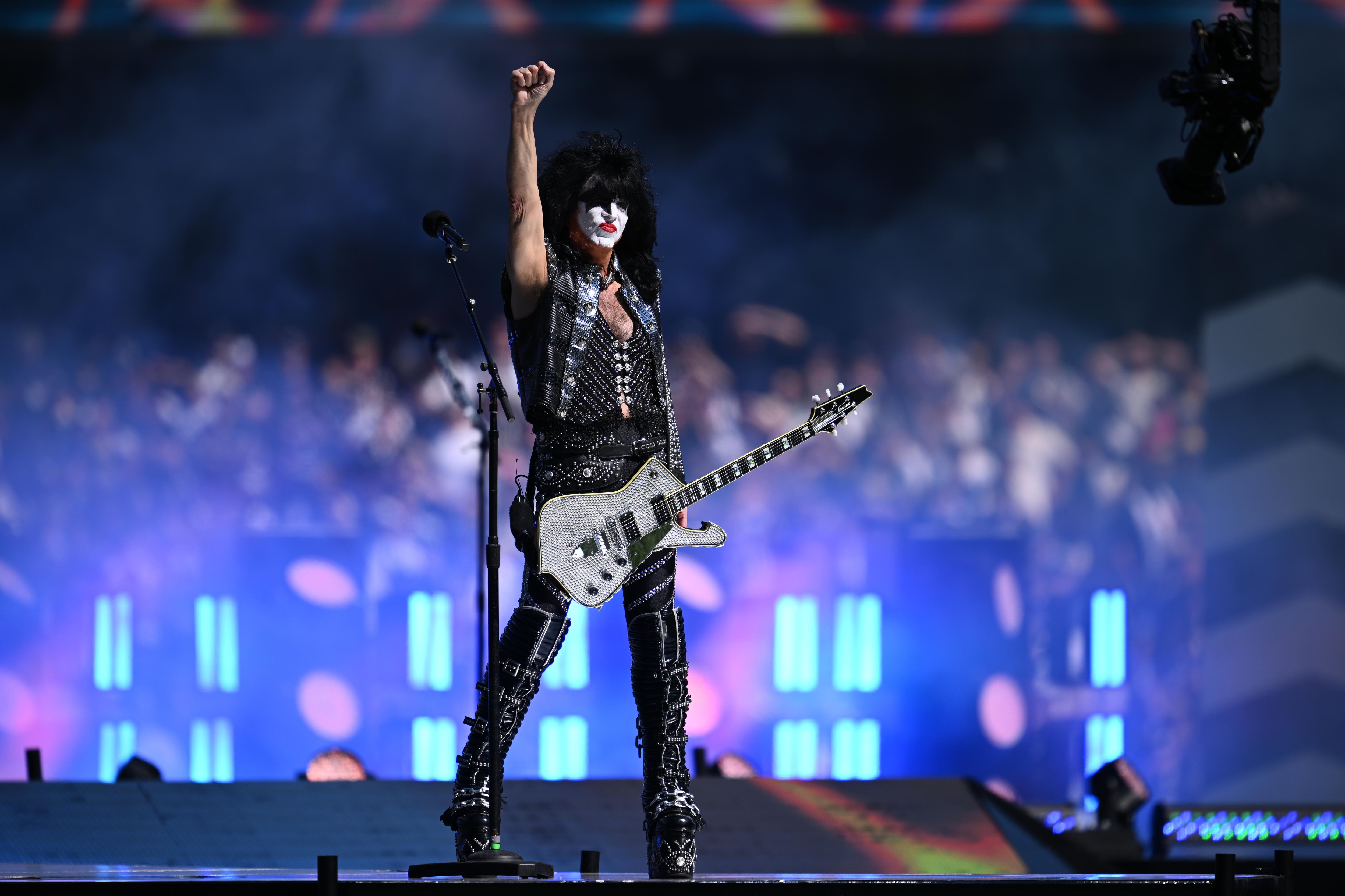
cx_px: 672
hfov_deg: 3.7
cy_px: 448
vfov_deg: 2.5
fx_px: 20920
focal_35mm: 560
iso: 125
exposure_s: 1/2000
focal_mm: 560
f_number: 4
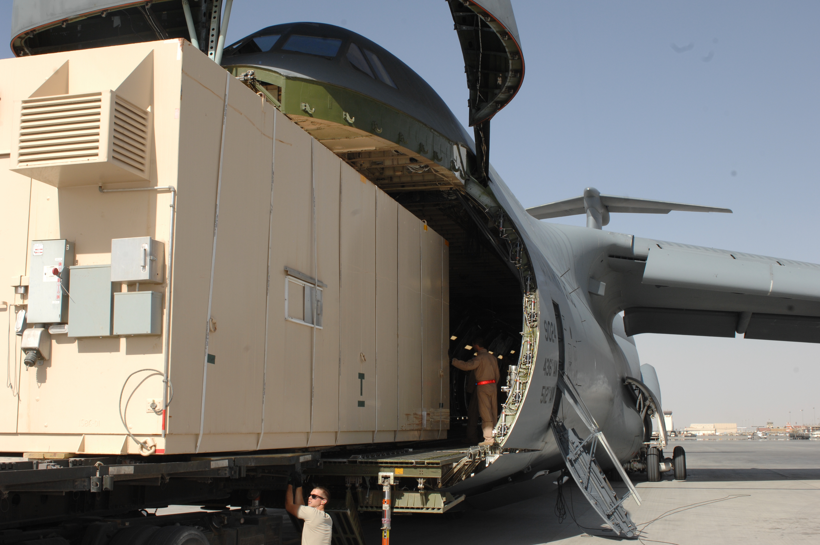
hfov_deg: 46.4
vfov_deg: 31.8
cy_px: 272
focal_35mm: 42
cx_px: 410
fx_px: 955
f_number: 16
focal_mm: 28
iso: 200
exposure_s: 1/200
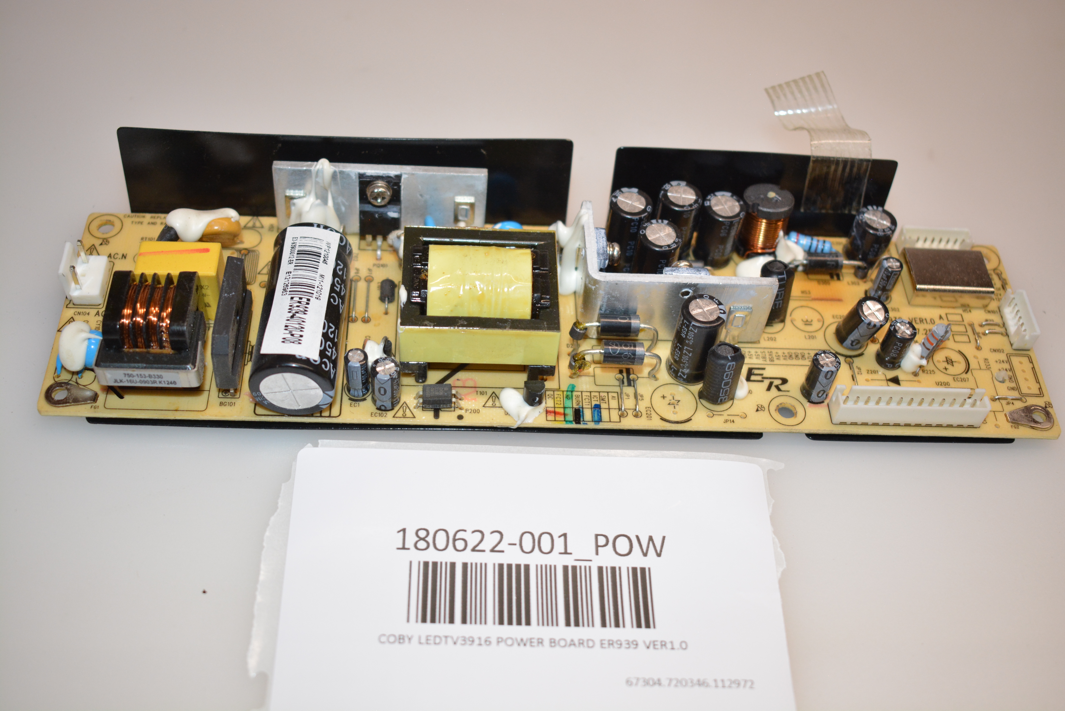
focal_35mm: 40
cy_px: 356
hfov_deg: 47.9
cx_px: 532
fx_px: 1198
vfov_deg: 33.0
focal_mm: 27
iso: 800
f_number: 4
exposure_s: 1/200
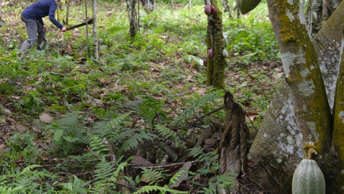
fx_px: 620
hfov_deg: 28.5
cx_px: -22
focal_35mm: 68
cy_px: 4
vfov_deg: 17.4
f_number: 5.6
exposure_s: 1/125
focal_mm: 20
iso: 400
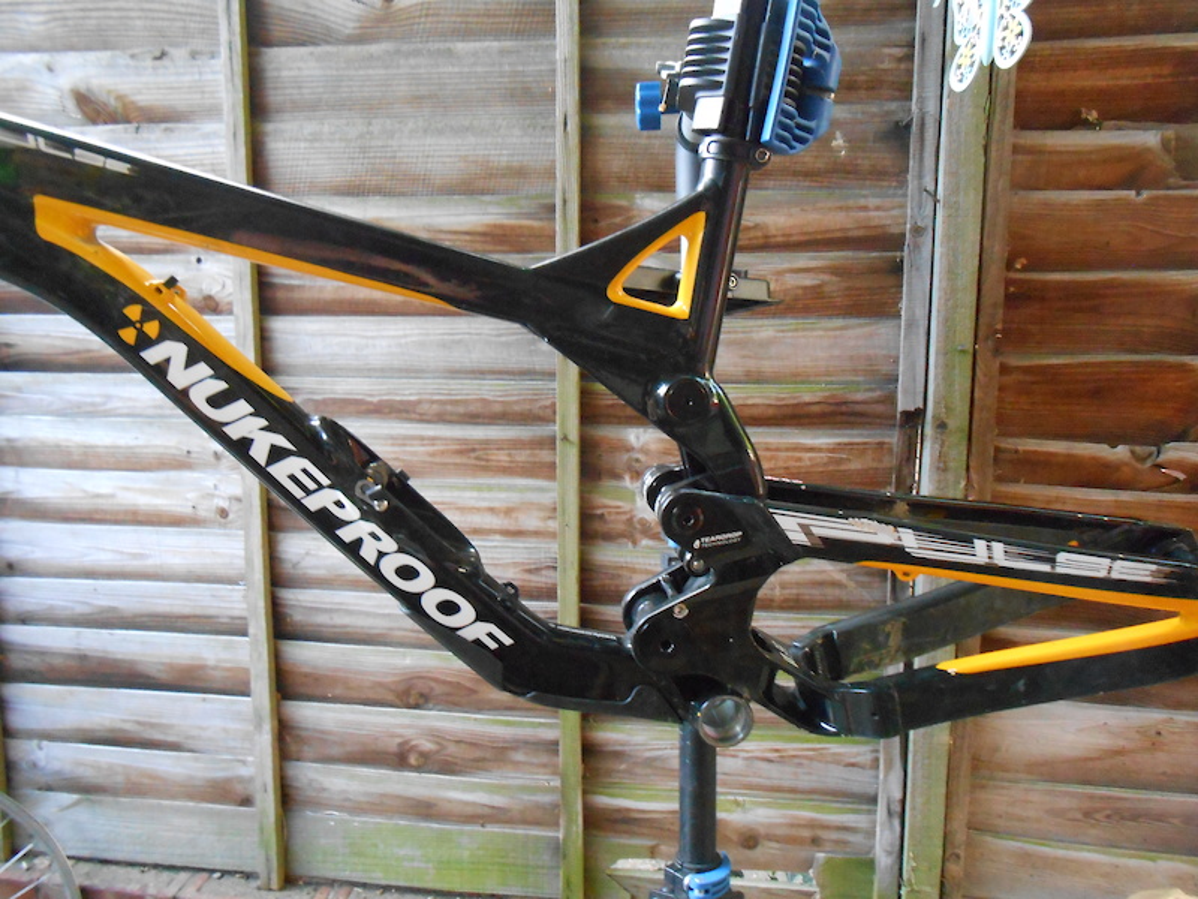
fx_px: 900
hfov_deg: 67.3
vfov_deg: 53.1
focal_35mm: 26
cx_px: 599
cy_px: 450
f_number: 3.5
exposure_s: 1/50
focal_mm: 4.6
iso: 800
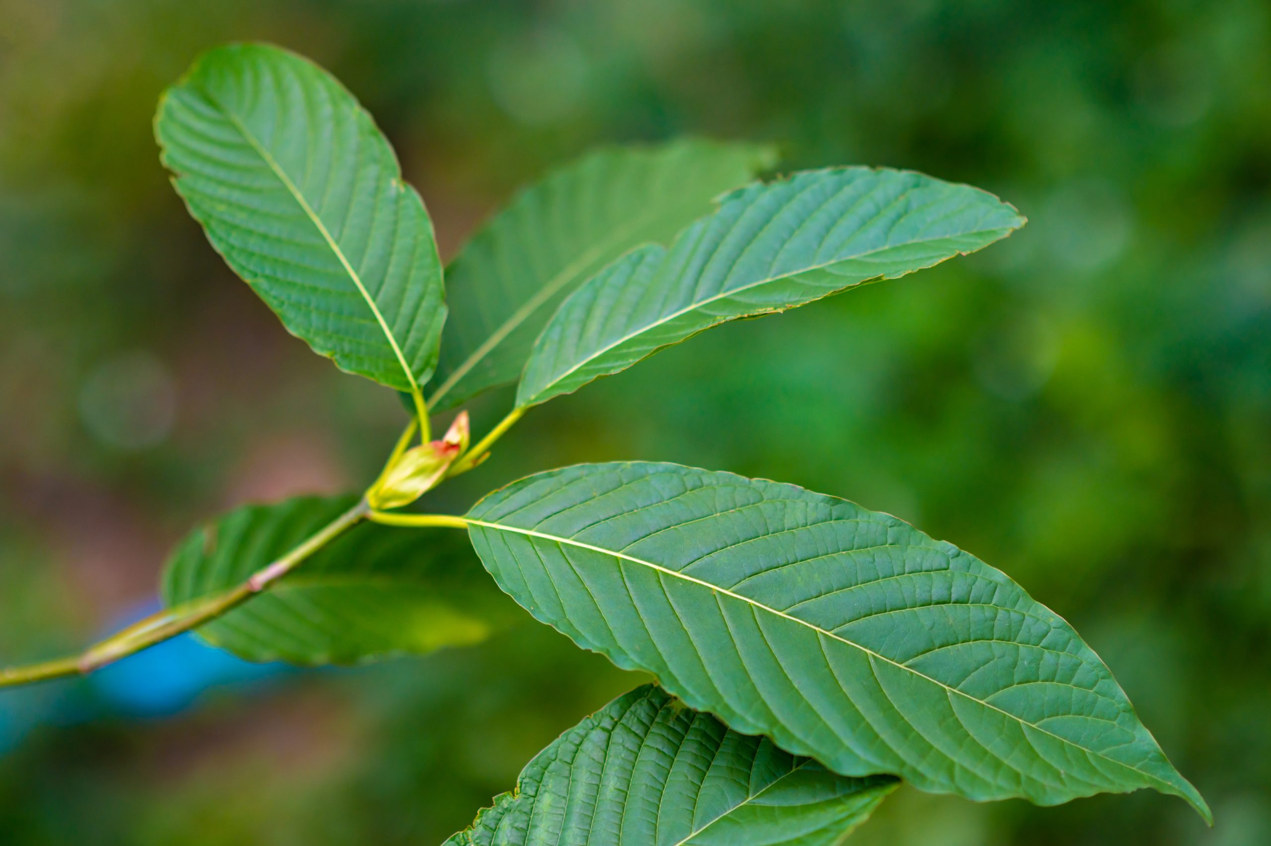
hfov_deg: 23.9
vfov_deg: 16.0
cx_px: 636
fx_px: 2999
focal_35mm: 85
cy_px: 423
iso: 125
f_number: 2.5
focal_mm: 85
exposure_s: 1/2000
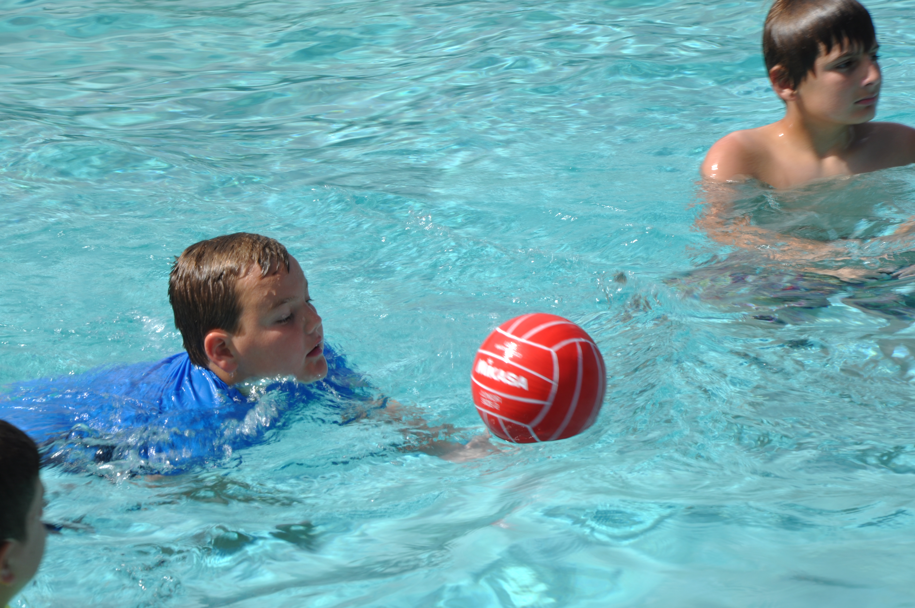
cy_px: 304
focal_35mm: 158
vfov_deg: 8.7
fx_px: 3998
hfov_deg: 13.1
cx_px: 458
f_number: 18
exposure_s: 1/60
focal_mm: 105
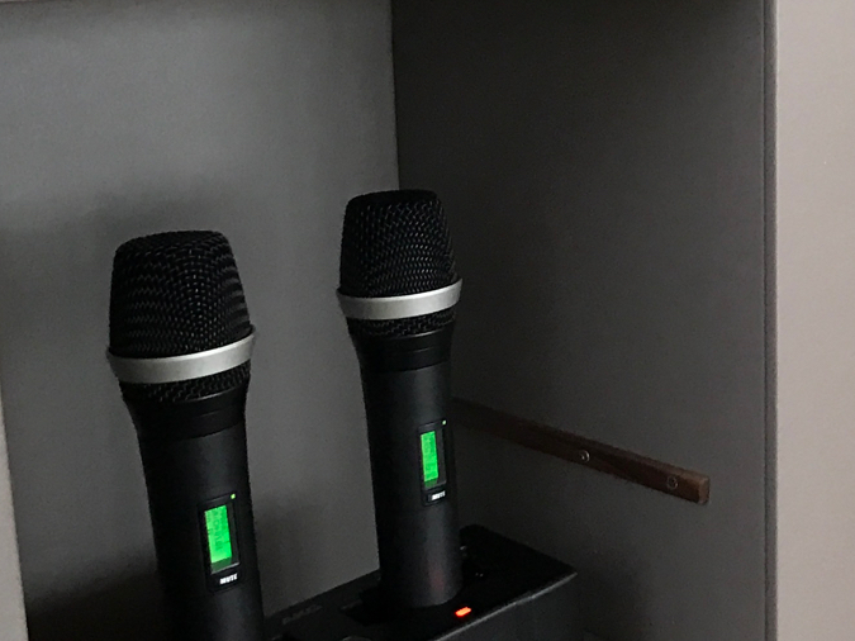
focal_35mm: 85
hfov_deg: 21.8
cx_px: 937
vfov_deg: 17.2
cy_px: 139
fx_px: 2099
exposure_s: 1/33
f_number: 1.8
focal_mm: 3.99
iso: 40
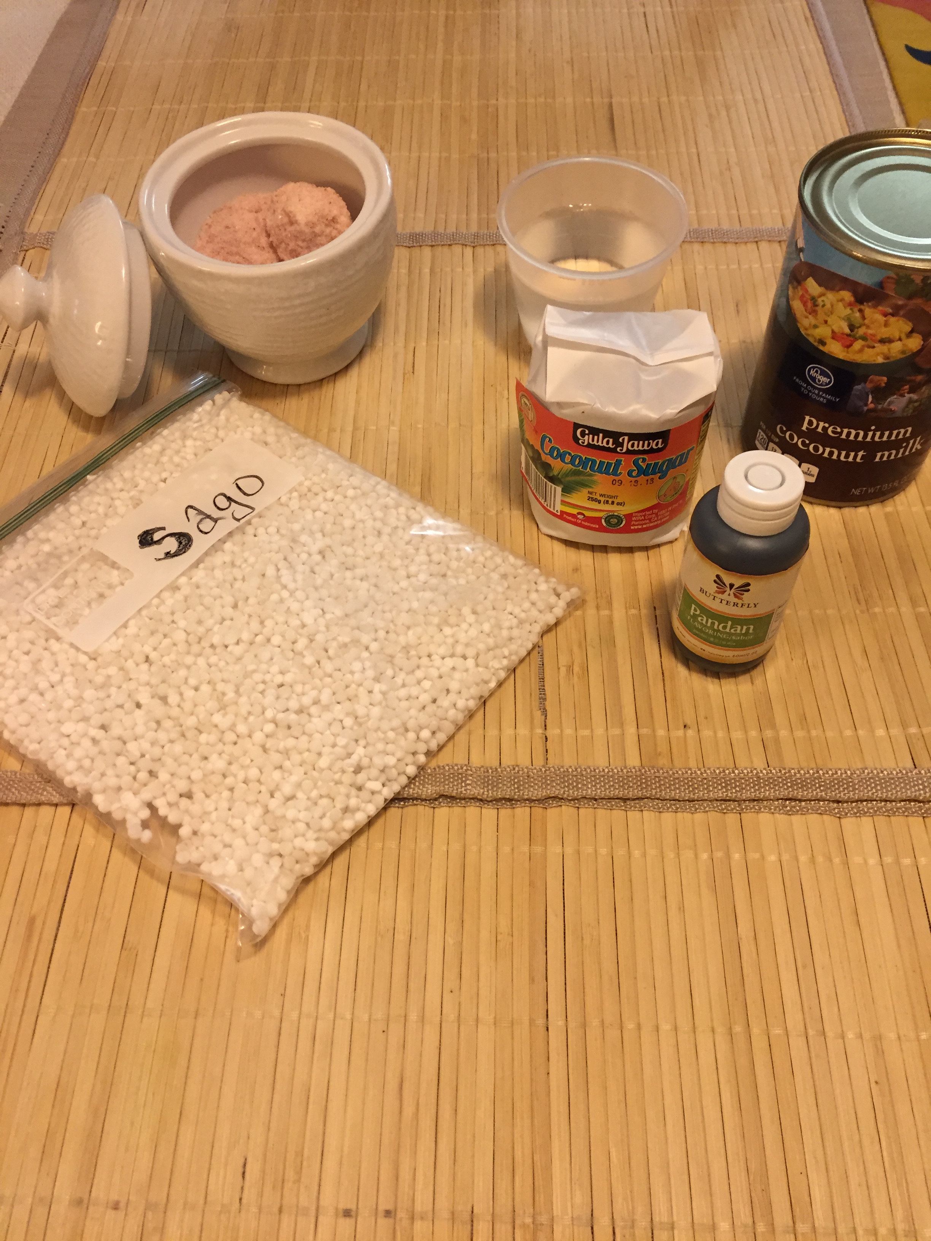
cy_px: 620
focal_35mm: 29
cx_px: 466
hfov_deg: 48.2
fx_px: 1040
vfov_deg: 61.7
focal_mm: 4.15
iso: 125
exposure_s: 1/30
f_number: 2.2
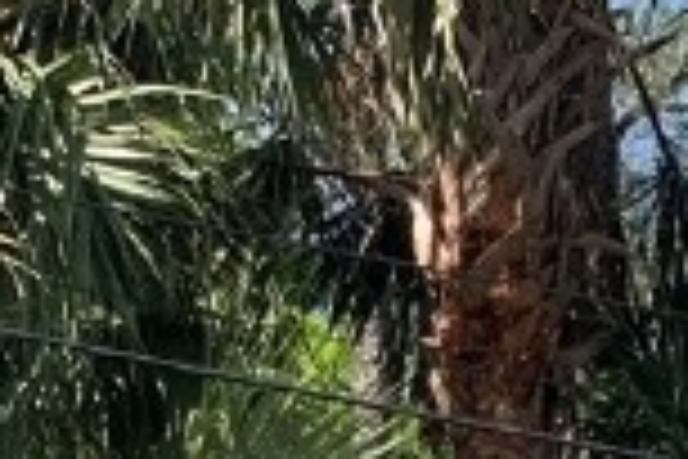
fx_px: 3459
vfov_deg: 6.8
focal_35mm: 181
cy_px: 1382
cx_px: 710
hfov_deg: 11.2
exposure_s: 1/789
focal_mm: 4.25
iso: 25
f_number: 1.8
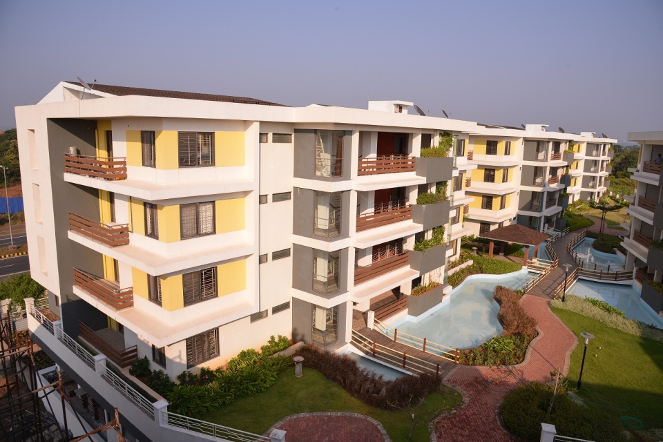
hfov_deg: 73.7
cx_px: 332
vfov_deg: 53.1
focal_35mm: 24
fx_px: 442
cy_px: 221
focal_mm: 24
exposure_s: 1/400
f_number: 10
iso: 250
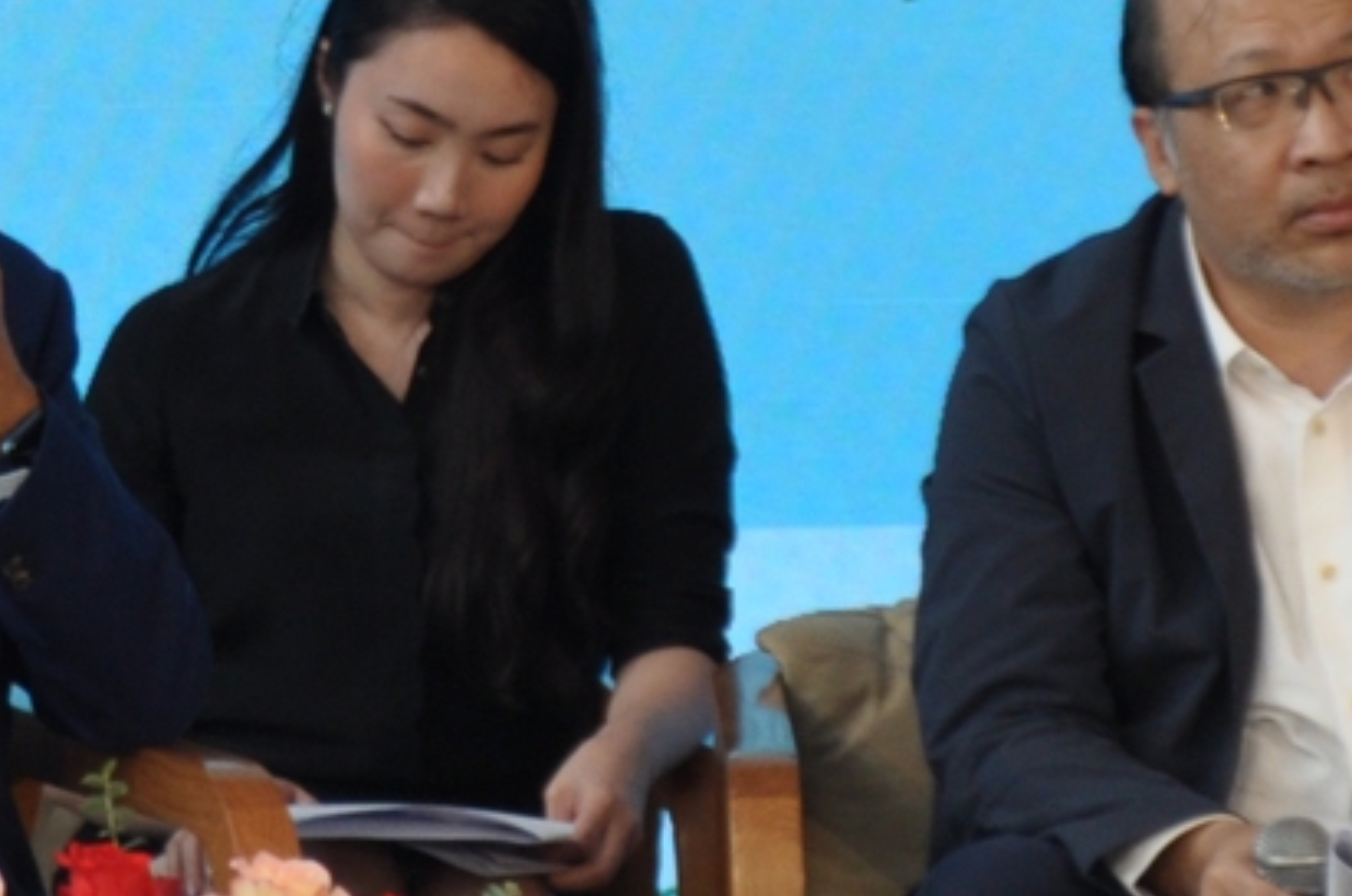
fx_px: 16942
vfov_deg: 3.0
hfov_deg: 4.6
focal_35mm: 452
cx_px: 223
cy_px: -532
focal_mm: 62
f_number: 5.3
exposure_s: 1/125
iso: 400
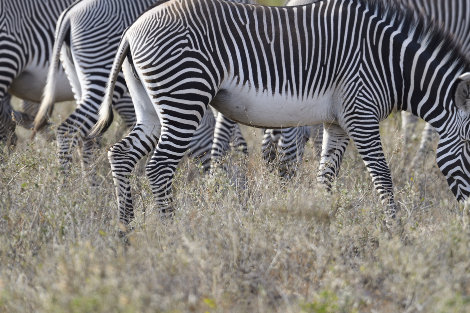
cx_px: 277
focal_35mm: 1033
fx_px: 13483
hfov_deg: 2.0
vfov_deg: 1.3
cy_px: 89
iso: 100
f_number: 4
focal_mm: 600
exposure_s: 1/1000
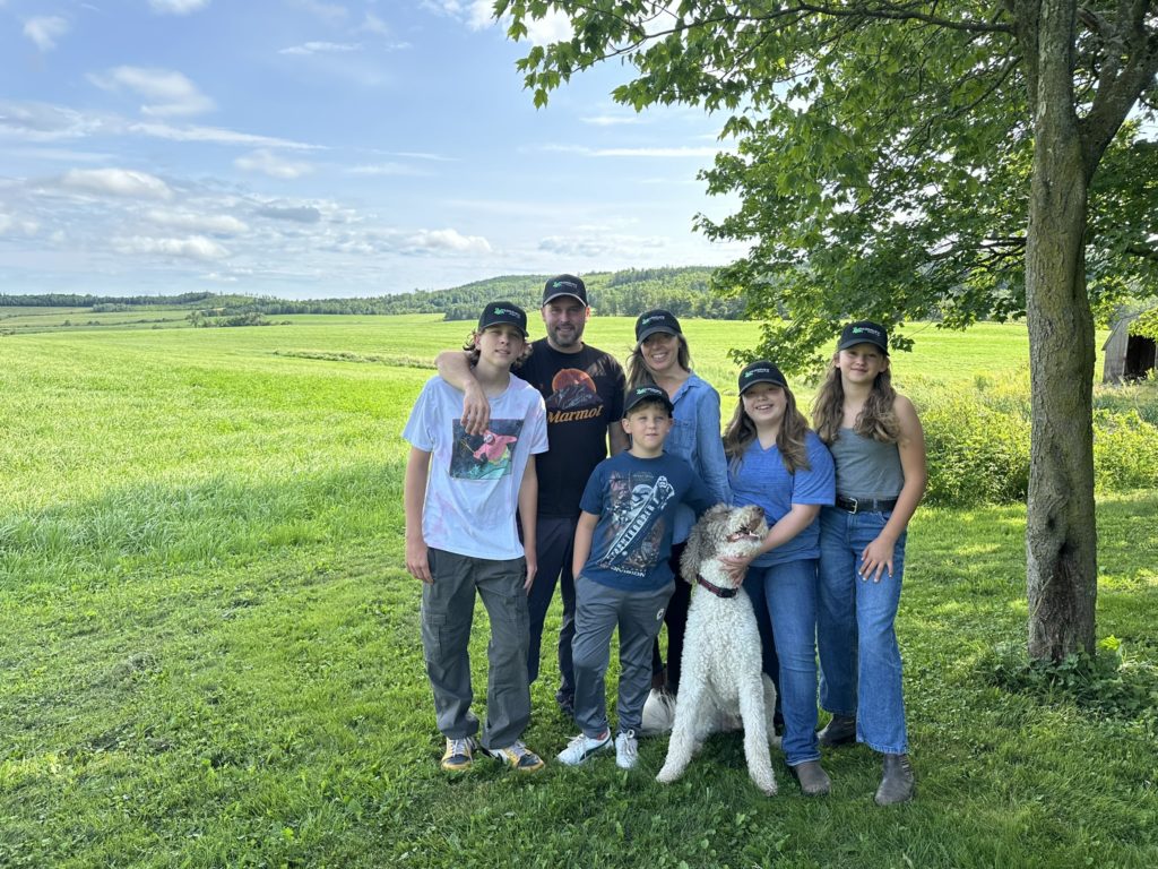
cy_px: 434
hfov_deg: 71.6
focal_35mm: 24
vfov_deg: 56.8
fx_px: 803
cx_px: 579
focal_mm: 6.86
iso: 80
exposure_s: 1/1587
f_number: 1.78
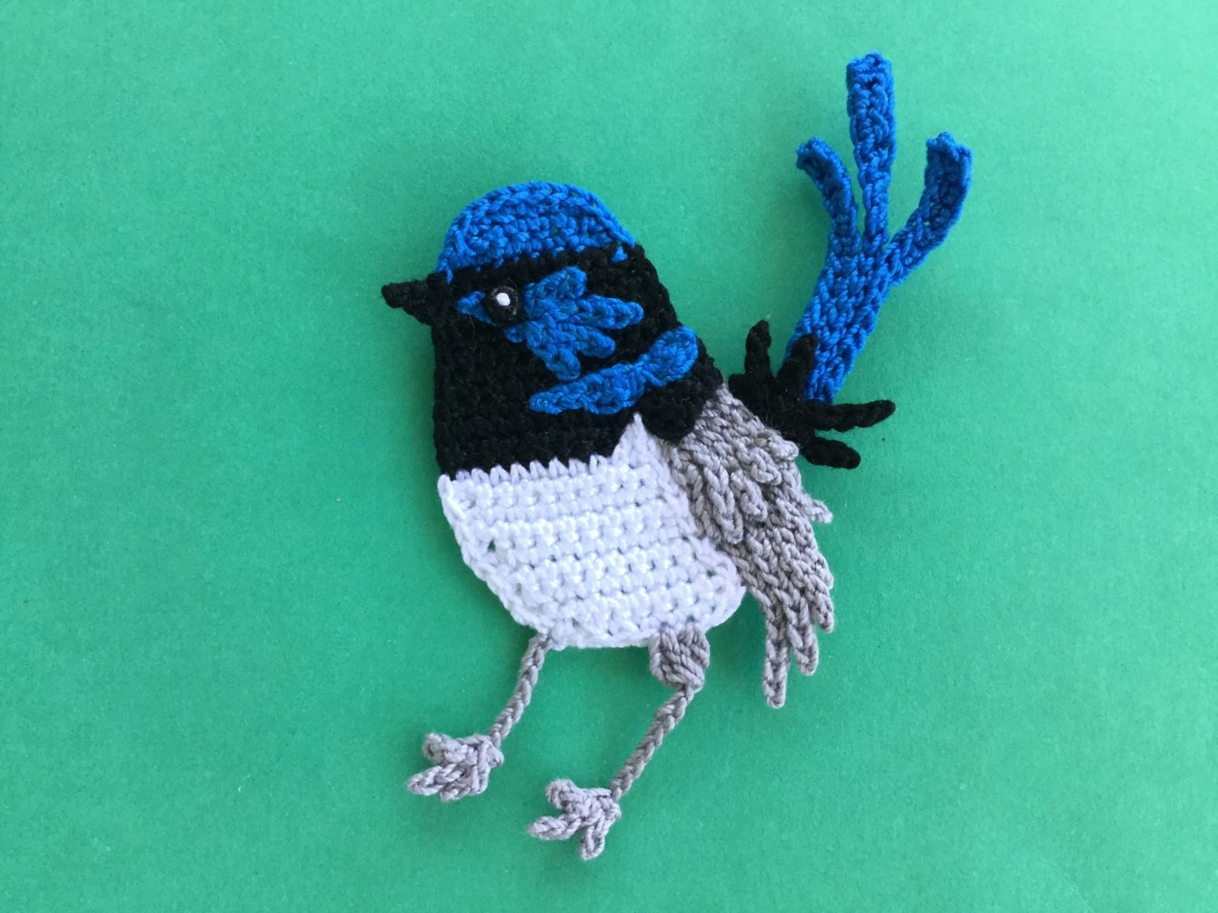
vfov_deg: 45.4
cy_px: 456
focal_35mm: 31
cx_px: 609
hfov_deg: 58.4
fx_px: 1091
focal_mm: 3.3
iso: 40
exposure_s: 1/33
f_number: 2.4
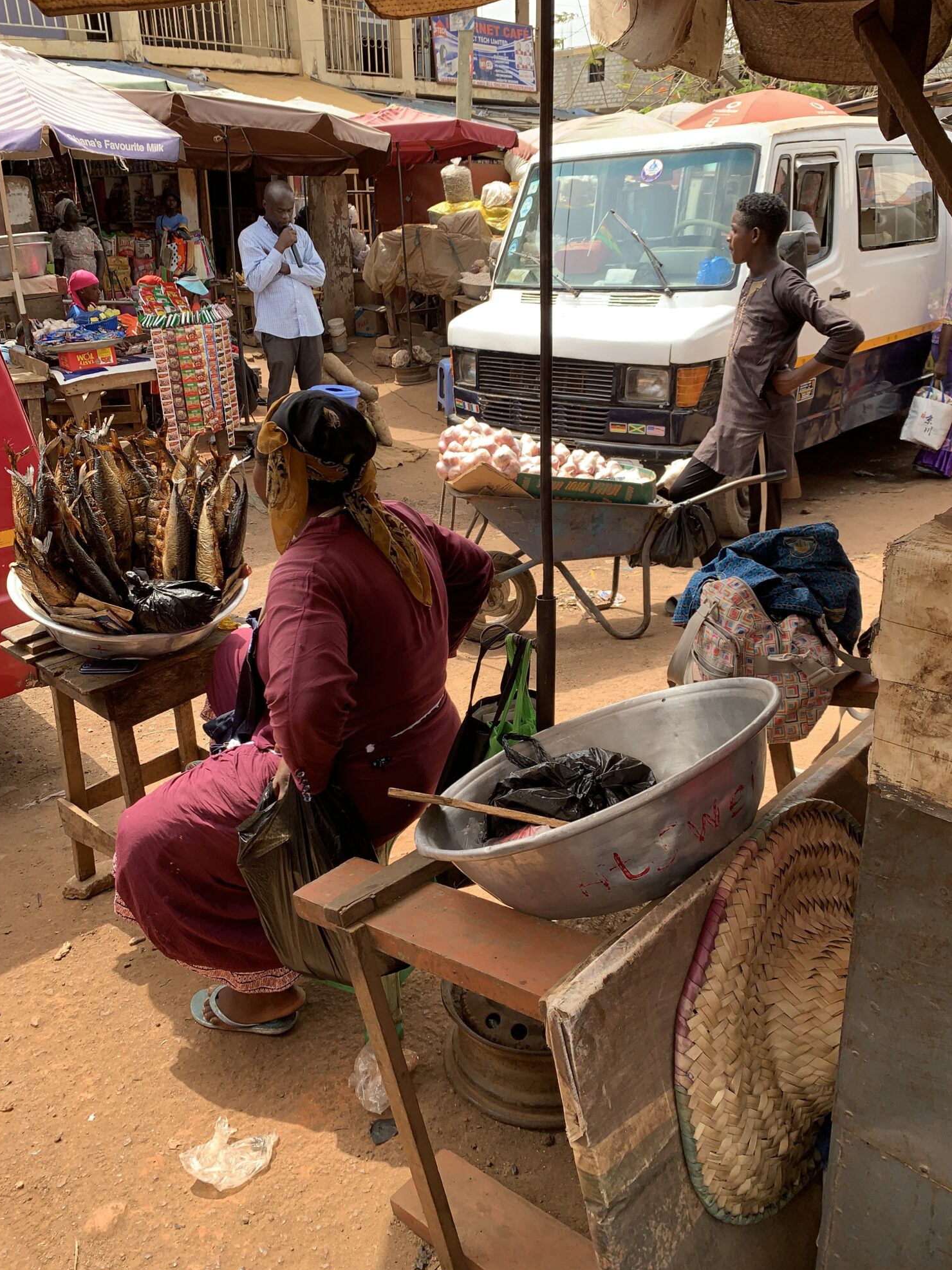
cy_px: 617
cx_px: 489
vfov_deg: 65.3
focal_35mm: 27
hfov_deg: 51.3
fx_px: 990
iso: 25
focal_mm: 4.25
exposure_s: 1/412
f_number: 1.8
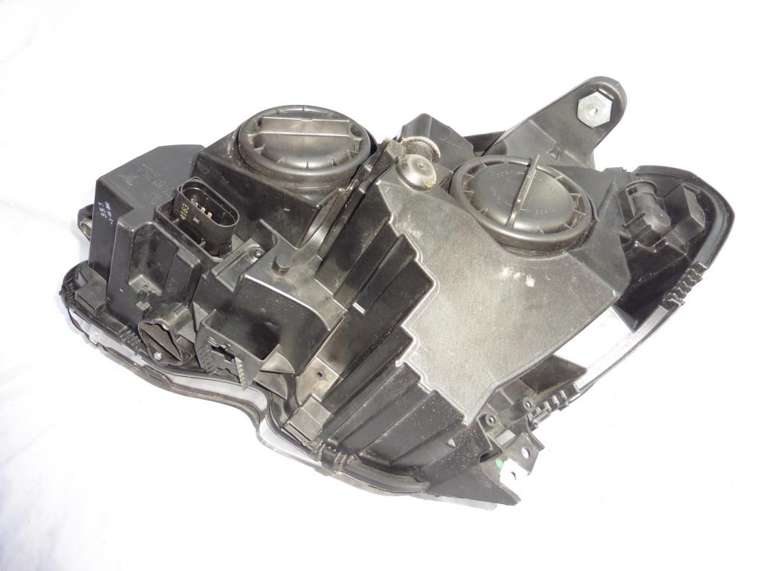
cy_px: 286
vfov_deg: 56.8
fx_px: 528
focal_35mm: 24
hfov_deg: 71.6
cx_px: 380
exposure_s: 1/100
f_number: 3.3
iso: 160
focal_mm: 4.3
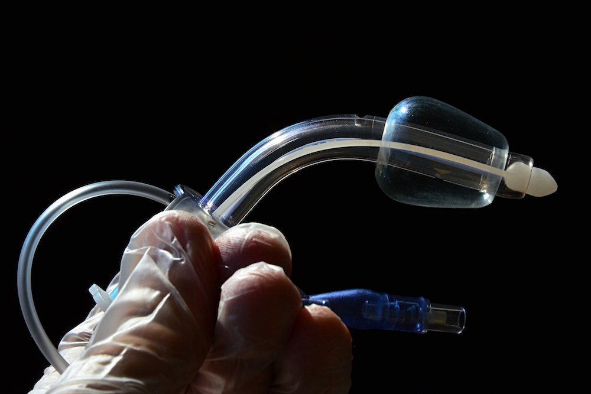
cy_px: 197
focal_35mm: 120
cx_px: 296
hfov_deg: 17.1
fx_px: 1970
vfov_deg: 11.4
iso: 200
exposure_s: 1/400
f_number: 16
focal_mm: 80
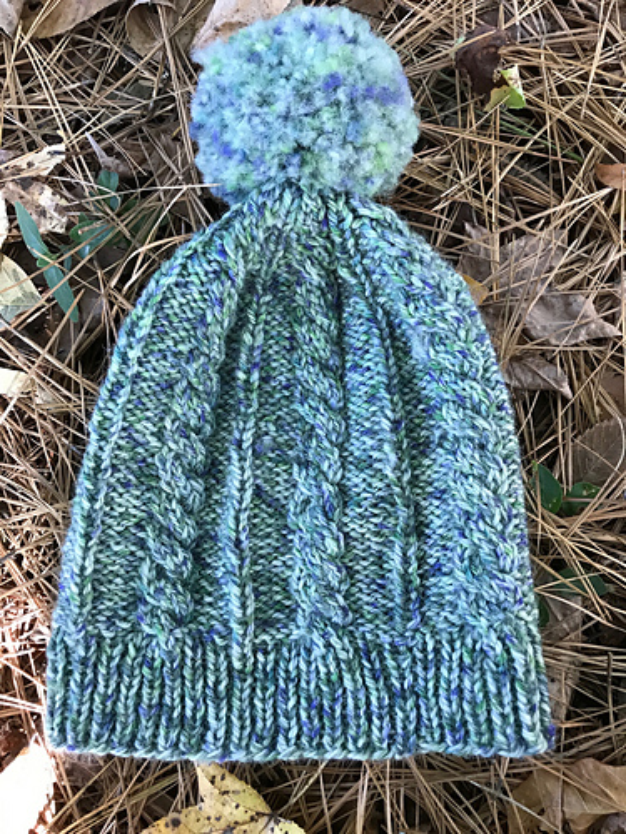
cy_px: 417
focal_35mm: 28
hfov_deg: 49.7
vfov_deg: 63.4
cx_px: 313
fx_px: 675
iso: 40
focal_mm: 3.99
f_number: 1.8
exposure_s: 1/30
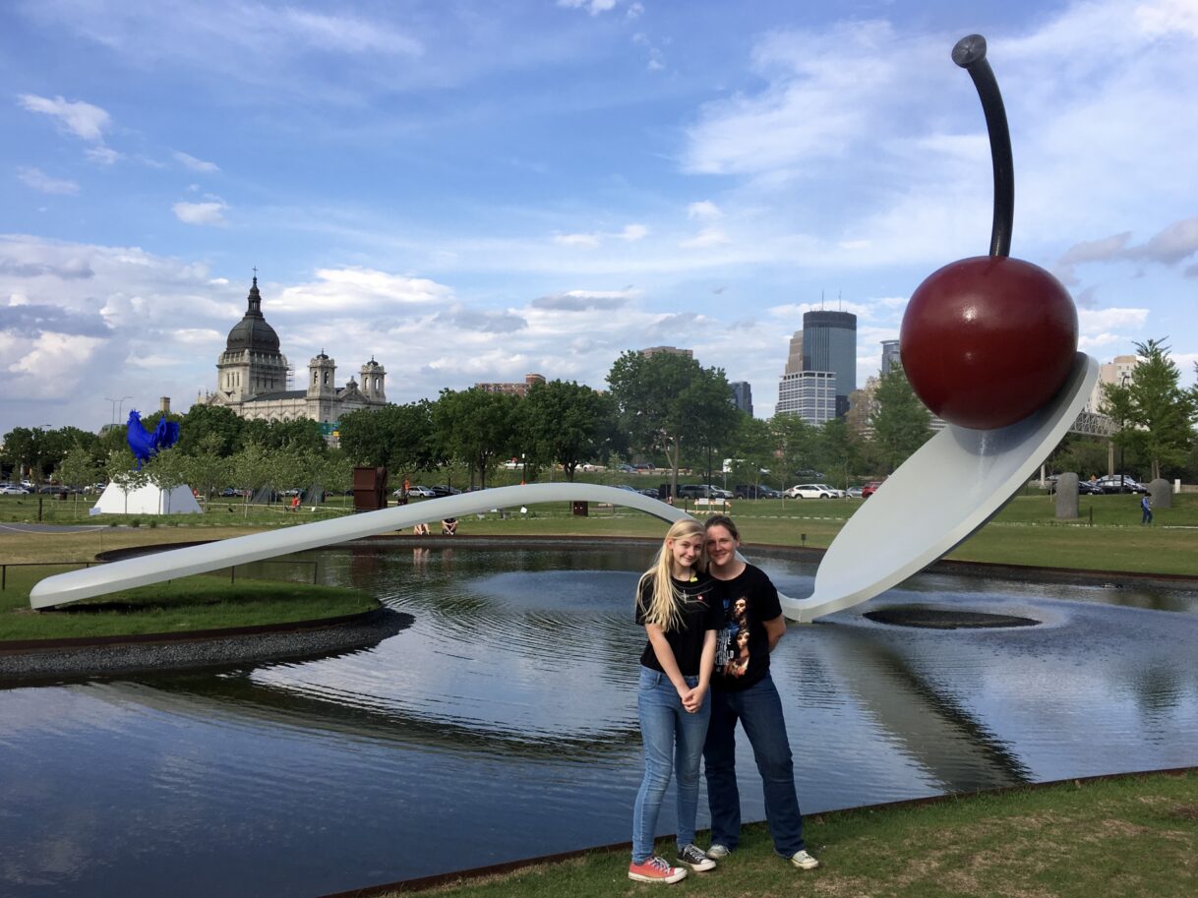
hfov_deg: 61.7
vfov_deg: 48.2
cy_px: 449
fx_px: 1003
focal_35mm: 29
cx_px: 599
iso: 25
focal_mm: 4.15
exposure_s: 1/739
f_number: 2.2
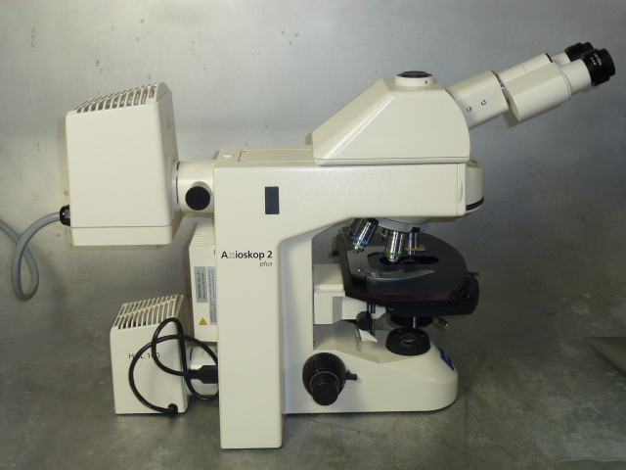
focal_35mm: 45
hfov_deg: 42.1
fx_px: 814
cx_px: 313
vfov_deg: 32.2
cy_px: 235
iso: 100
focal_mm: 8
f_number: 4
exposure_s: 1/60
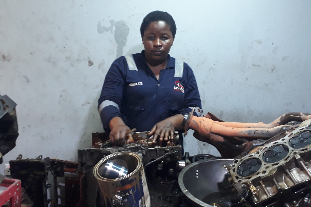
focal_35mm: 29
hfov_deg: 63.6
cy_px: 96
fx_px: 251
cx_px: 152
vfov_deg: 44.9
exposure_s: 1/17
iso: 200
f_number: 1.9
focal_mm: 3.6
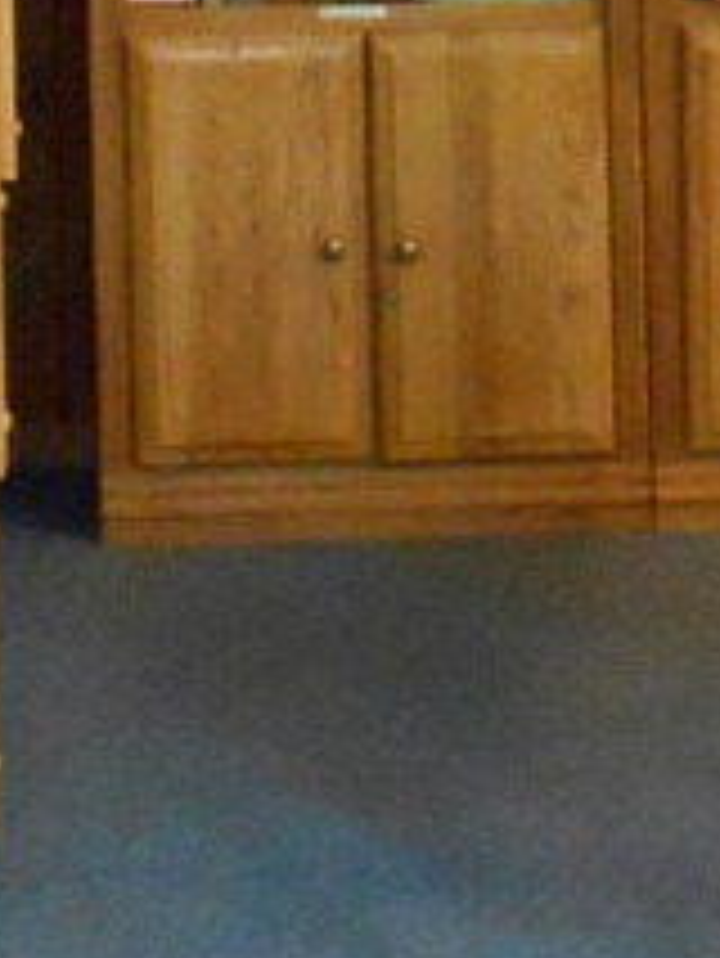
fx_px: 3380
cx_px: 356
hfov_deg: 12.2
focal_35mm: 122
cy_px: -342
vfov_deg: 15.3
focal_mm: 4.6
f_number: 3.5
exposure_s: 1/8
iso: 800
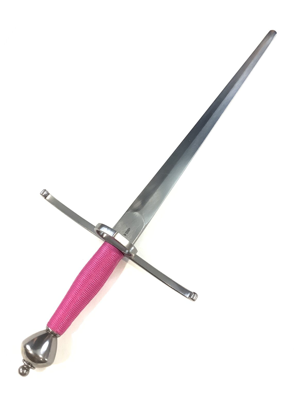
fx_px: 355
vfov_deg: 58.4
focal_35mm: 31
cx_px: 148
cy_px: 198
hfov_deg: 45.4
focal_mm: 3.3
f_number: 2.4
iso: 250
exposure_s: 1/60
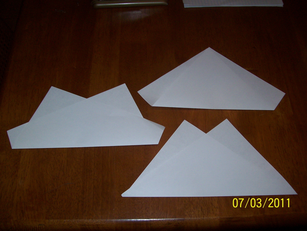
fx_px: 319
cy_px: 116
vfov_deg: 39.7
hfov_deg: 51.4
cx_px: 154
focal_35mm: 36
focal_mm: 6
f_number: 2.7
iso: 80
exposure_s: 1/64
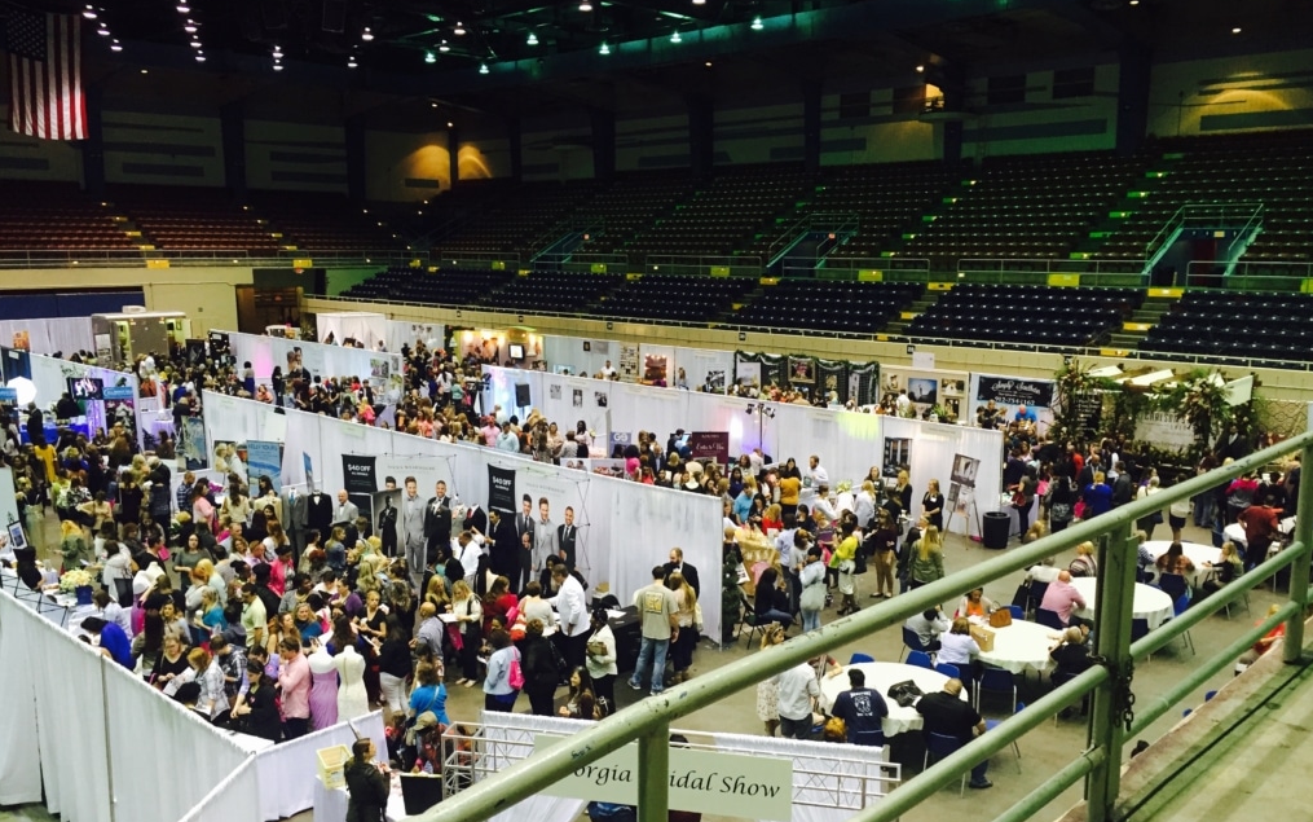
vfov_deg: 40.6
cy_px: 457
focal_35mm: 31
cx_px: 661
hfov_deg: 61.2
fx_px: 1110
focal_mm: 4.15
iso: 125
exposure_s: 1/30
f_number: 2.2
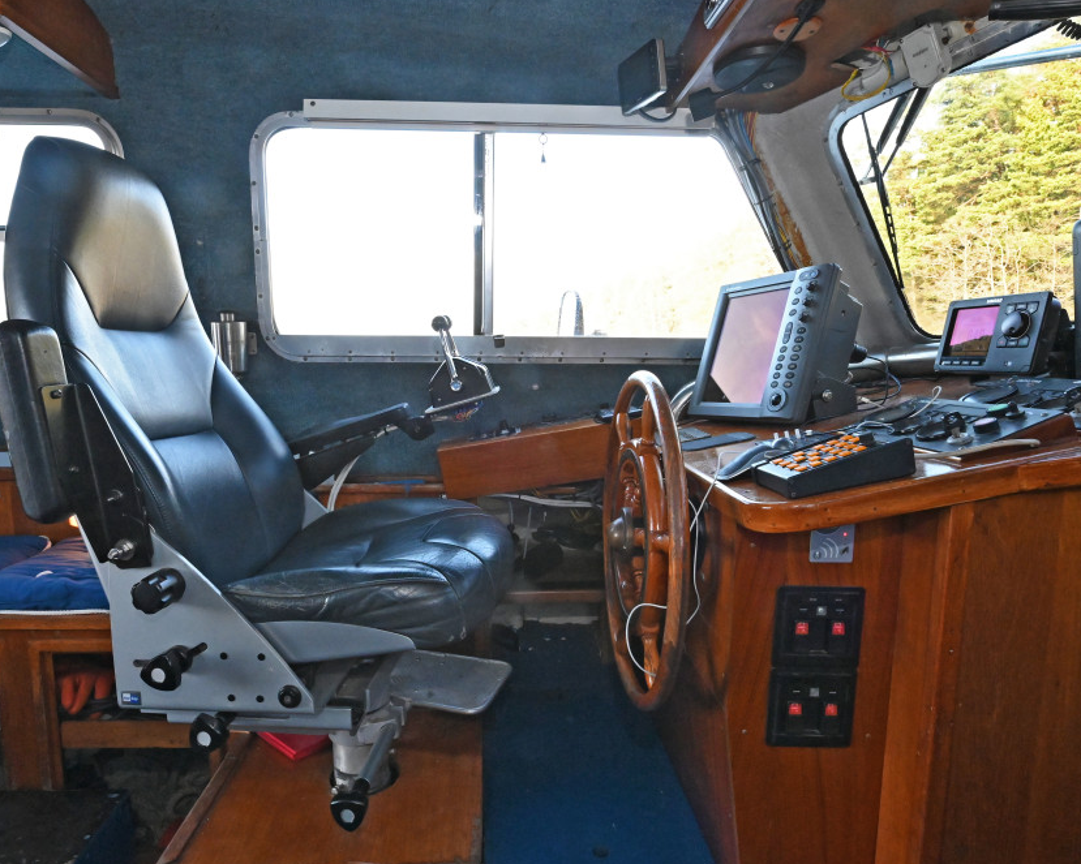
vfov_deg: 63.1
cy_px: 428
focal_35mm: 22
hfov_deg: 74.9
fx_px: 704
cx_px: 496
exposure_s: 1/200
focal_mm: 19
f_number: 18
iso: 8000
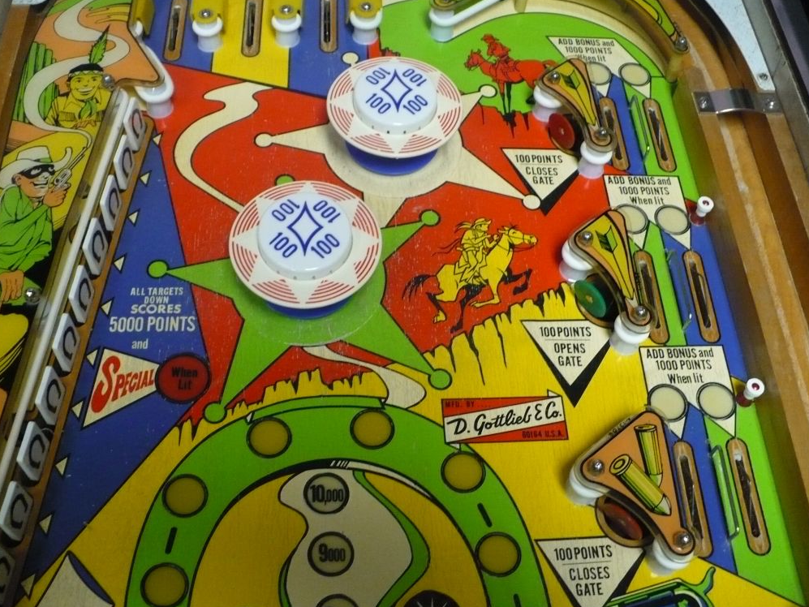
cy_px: 304
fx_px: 888
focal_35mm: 38
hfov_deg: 49.0
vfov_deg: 37.7
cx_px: 405
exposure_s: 1/25
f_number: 2.8
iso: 400
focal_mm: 6.1
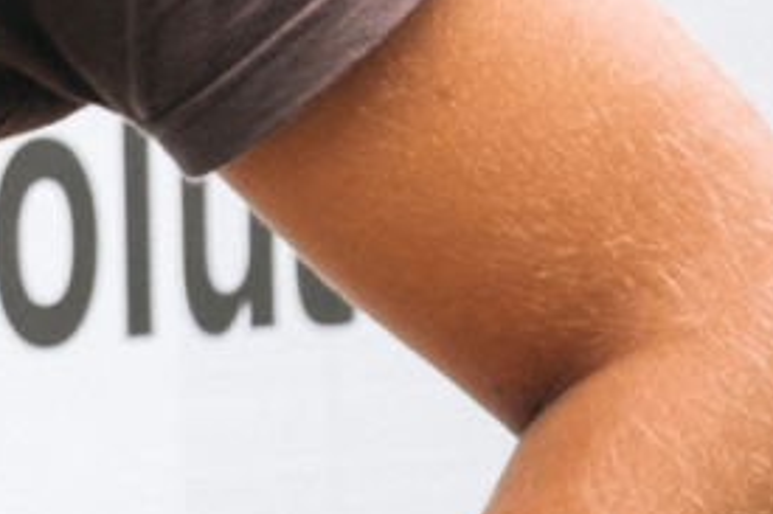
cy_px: -223
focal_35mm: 797
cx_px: -1613
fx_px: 17102
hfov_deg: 2.6
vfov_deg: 1.7
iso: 500
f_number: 5.6
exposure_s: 1/400
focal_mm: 71.5
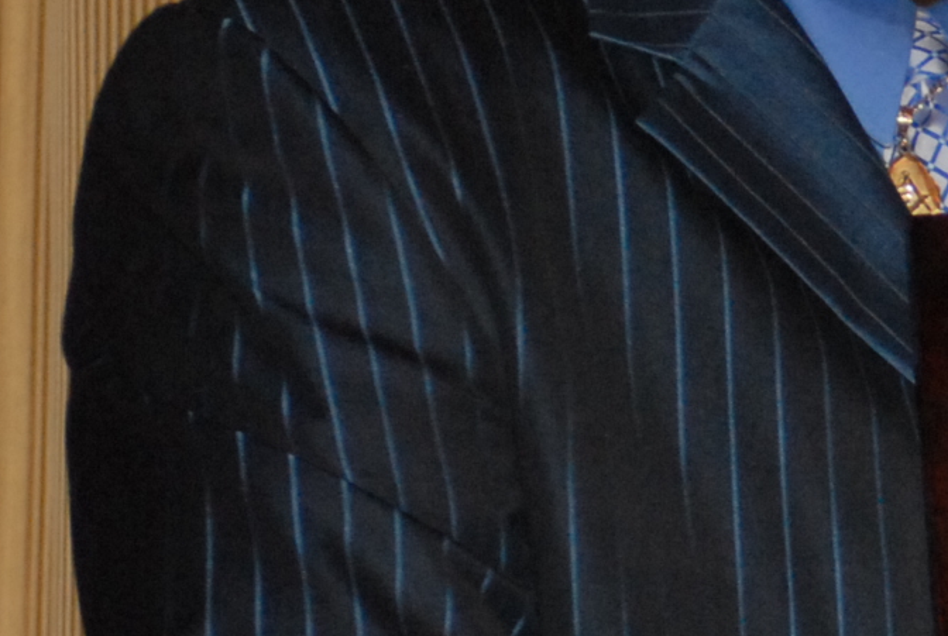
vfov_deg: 4.1
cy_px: 324
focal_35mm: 336
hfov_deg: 6.0
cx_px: 1570
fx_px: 8866
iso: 800
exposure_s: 1/100
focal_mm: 52
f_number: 4
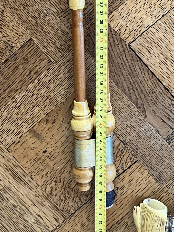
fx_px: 409
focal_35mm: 61
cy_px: -3
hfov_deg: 24.0
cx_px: 81
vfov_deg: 29.5
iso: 200
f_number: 1.8
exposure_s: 1/50
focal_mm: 3.99
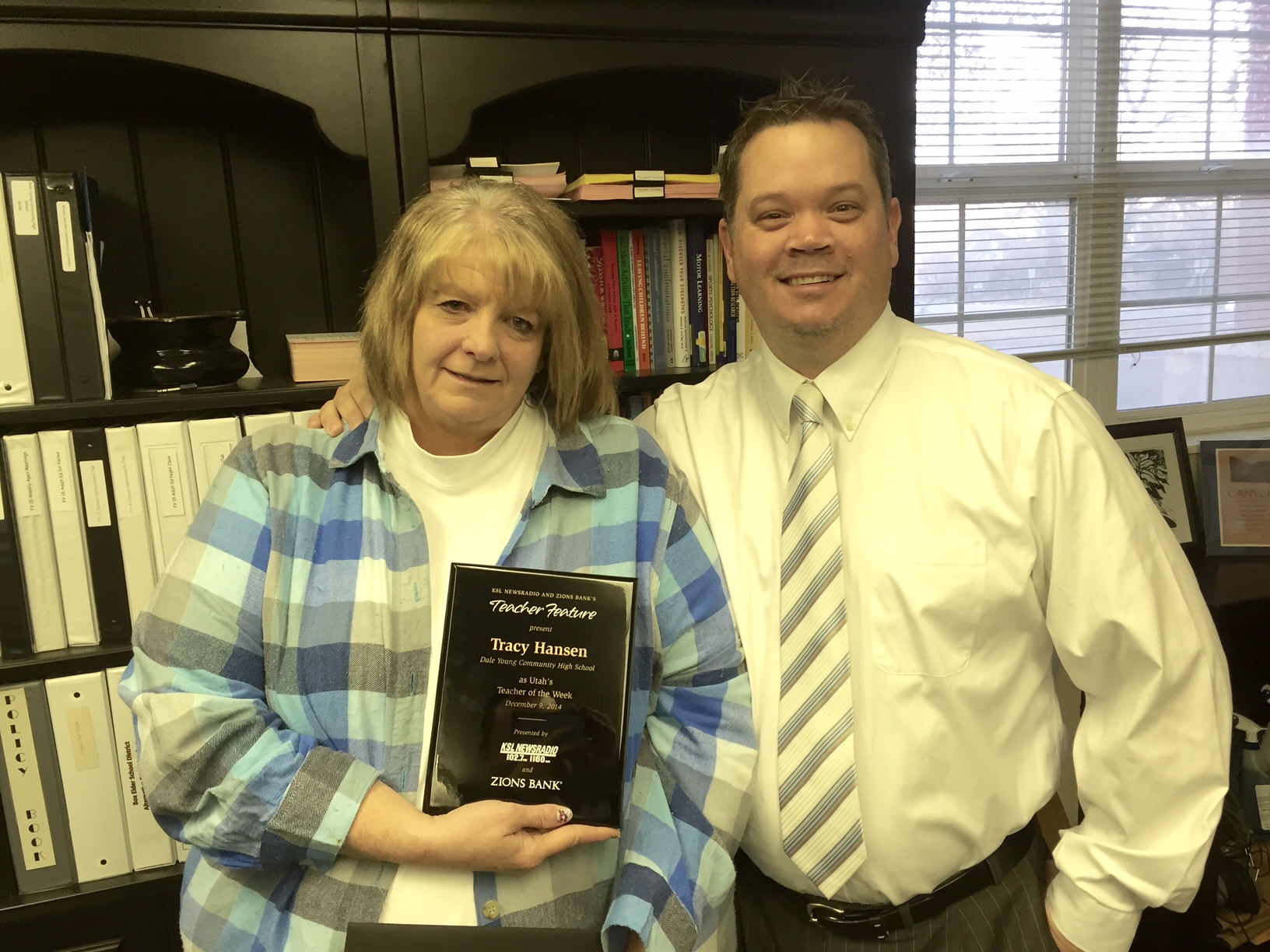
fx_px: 1064
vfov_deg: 48.2
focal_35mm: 29
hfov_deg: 61.7
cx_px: 635
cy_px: 476
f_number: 2.2
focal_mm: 4.15
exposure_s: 1/30
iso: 64
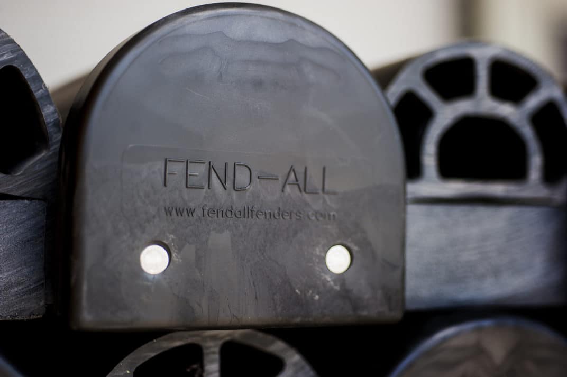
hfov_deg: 33.4
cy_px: 188
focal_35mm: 60
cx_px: 284
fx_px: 944
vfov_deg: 22.6
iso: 250
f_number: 3.2
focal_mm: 60
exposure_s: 1/500
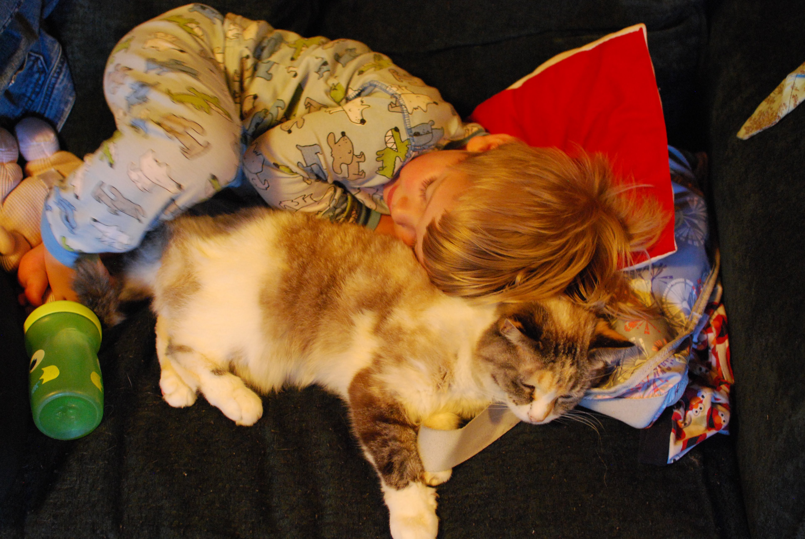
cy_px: 270
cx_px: 402
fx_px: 1175
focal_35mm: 52
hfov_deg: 37.8
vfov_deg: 25.8
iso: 1600
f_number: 2.5
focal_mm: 35
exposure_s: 1/25
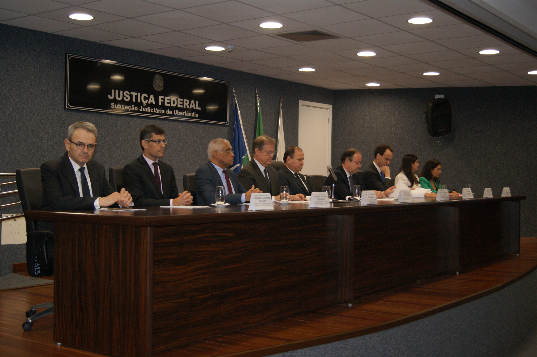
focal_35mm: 45
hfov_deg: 43.6
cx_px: 268
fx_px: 671
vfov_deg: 29.8
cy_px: 178
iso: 400
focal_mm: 30
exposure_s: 1/60
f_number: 4.5
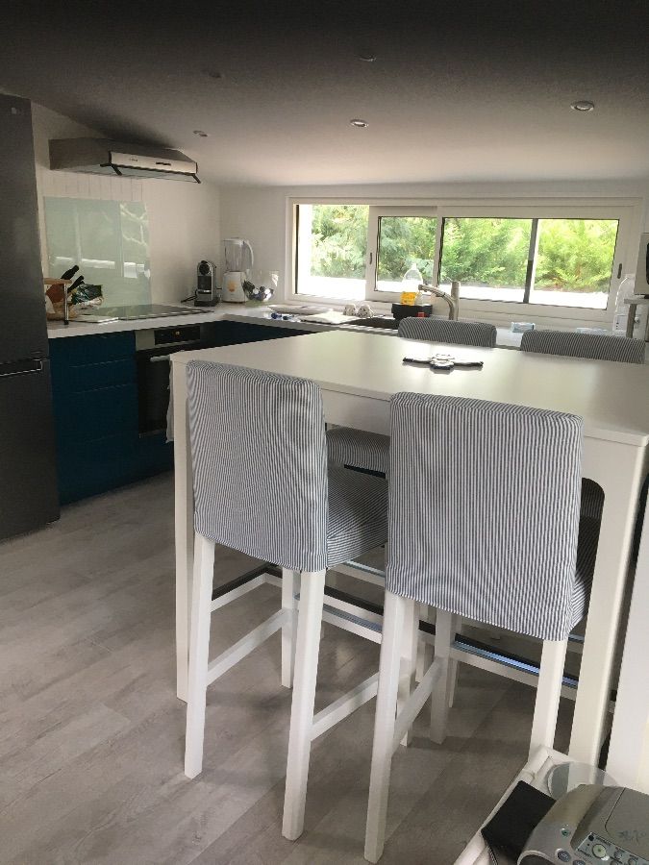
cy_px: 432
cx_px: 324
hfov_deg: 48.2
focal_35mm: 29
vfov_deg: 61.7
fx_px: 725
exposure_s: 1/33
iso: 40
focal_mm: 4.15
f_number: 2.2
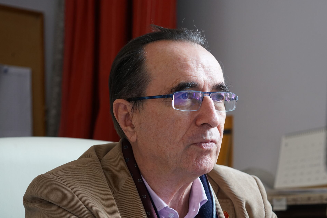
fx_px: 672
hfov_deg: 27.2
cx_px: 219
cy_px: 143
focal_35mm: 74
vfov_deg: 18.4
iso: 1000
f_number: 4
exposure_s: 1/60
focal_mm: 55
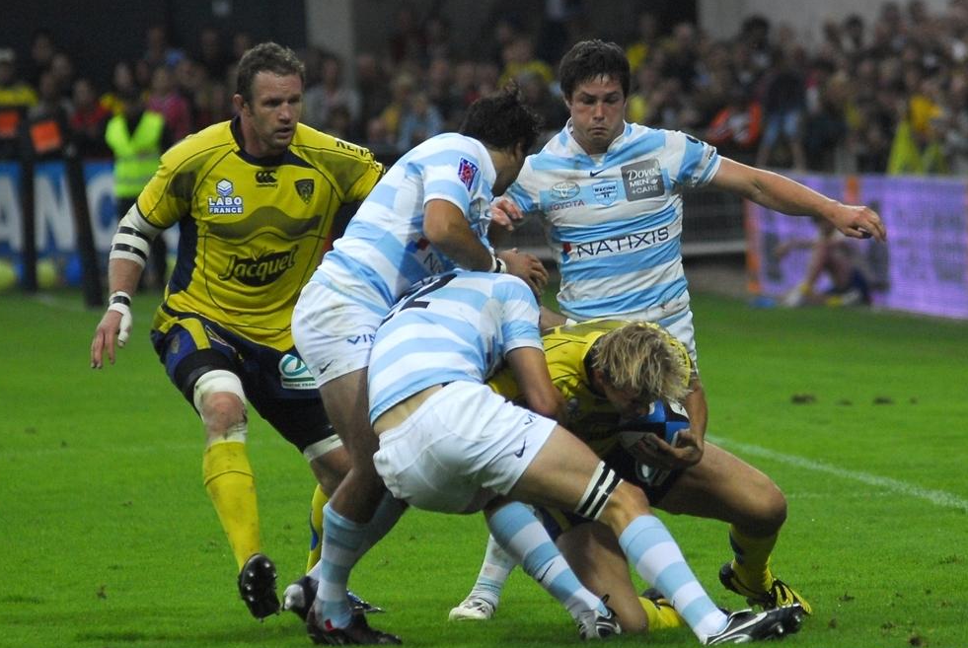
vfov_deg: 4.4
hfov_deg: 6.6
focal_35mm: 313
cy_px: 334
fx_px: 8427
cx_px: 465
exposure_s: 1/750
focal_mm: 200
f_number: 3.2
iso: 640
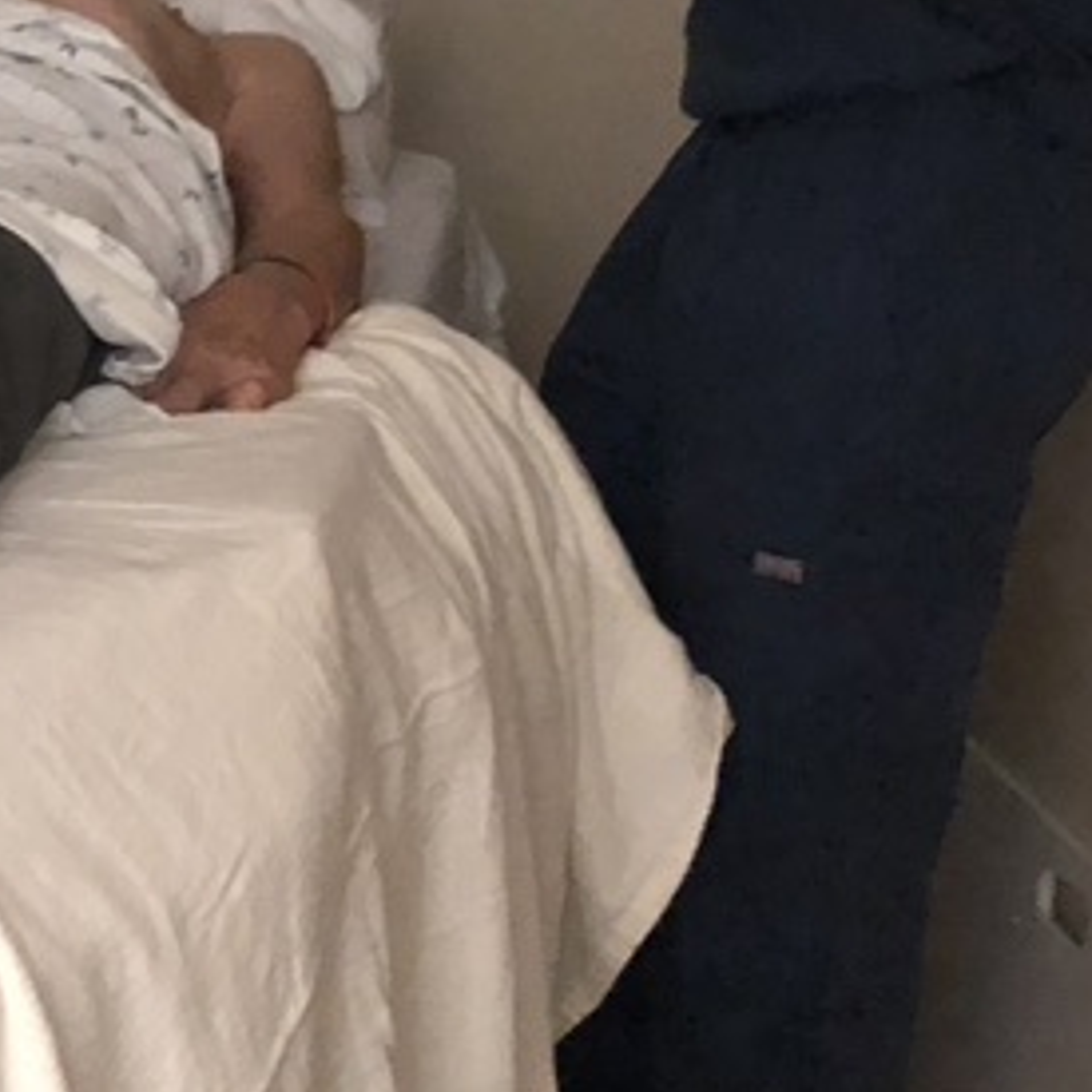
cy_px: -131
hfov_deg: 17.9
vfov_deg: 18.1
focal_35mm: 92
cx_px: -234
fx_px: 3284
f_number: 1.8
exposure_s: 1/4
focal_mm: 3.99
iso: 160
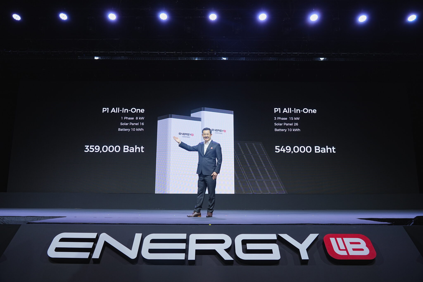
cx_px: 212
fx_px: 341
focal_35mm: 29
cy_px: 141
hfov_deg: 63.7
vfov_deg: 45.0
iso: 500
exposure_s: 1/60
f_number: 5.6
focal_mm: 29
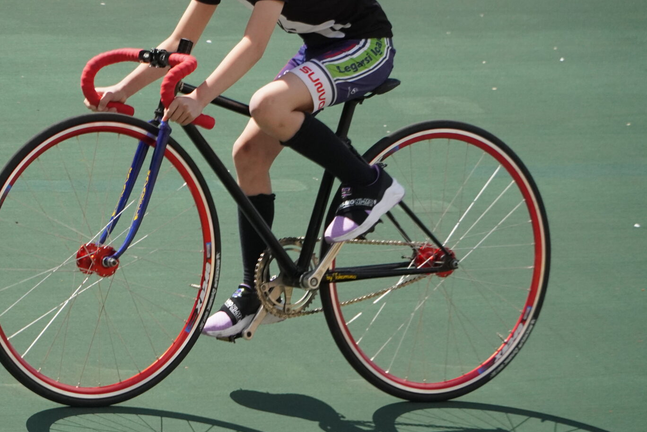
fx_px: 4924
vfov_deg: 5.0
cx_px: 182
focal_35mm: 274
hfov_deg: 7.5
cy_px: 141
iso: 2000
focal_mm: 122
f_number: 5.6
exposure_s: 1/2000
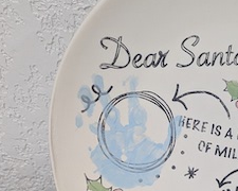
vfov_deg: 28.5
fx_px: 366
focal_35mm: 52
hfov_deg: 33.8
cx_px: 221
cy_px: 154
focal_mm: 6.81
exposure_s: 1/120
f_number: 1.85
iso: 467
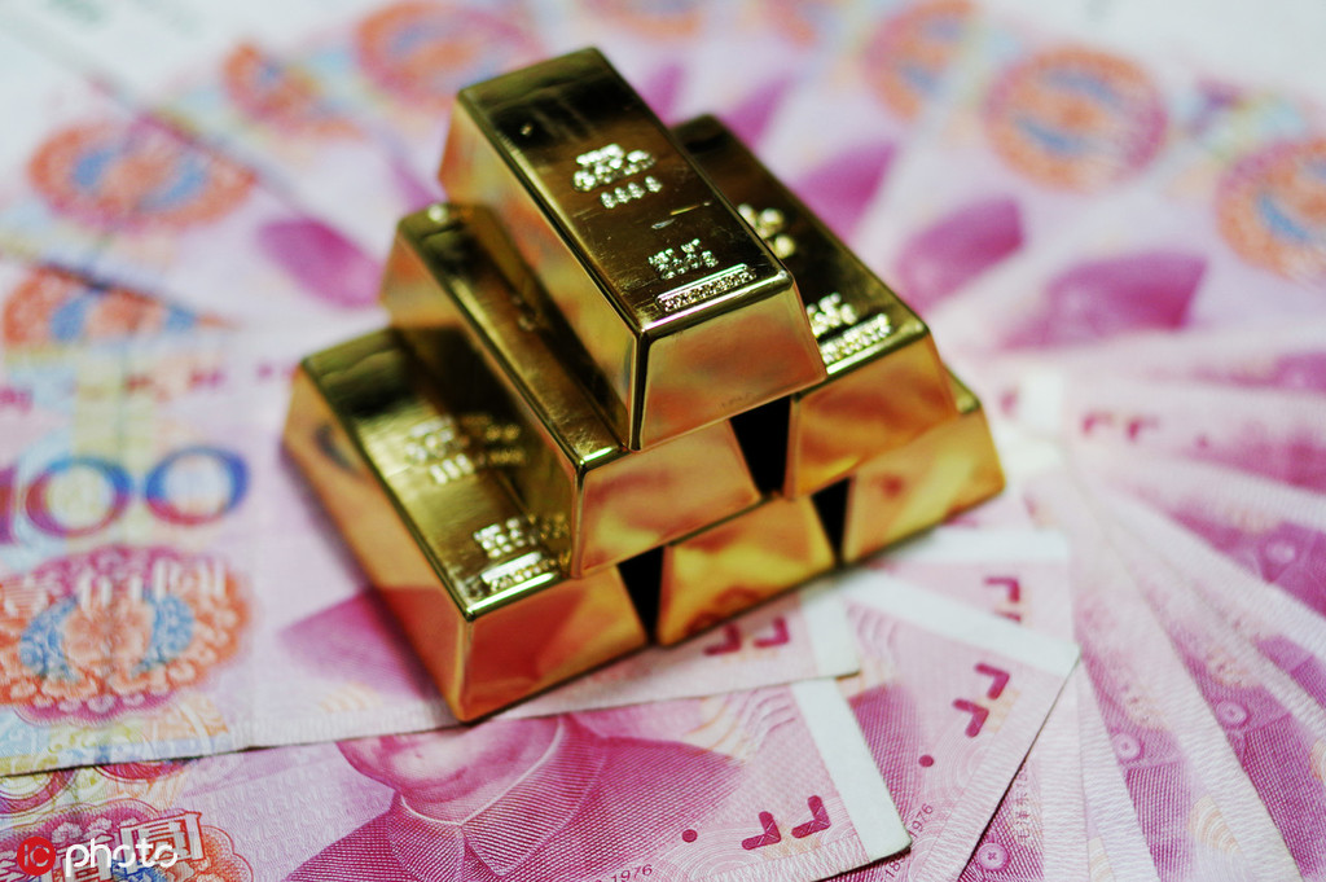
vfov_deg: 25.9
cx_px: 663
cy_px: 441
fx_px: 1914
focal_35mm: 52
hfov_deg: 38.2
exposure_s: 1/125
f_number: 2.4
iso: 400
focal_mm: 35
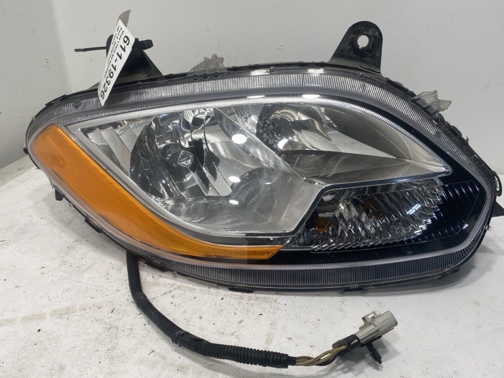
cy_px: 184
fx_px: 408
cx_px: 269
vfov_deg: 49.7
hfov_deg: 63.4
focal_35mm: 28
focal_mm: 4.25
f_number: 1.8
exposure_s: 1/120
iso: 64
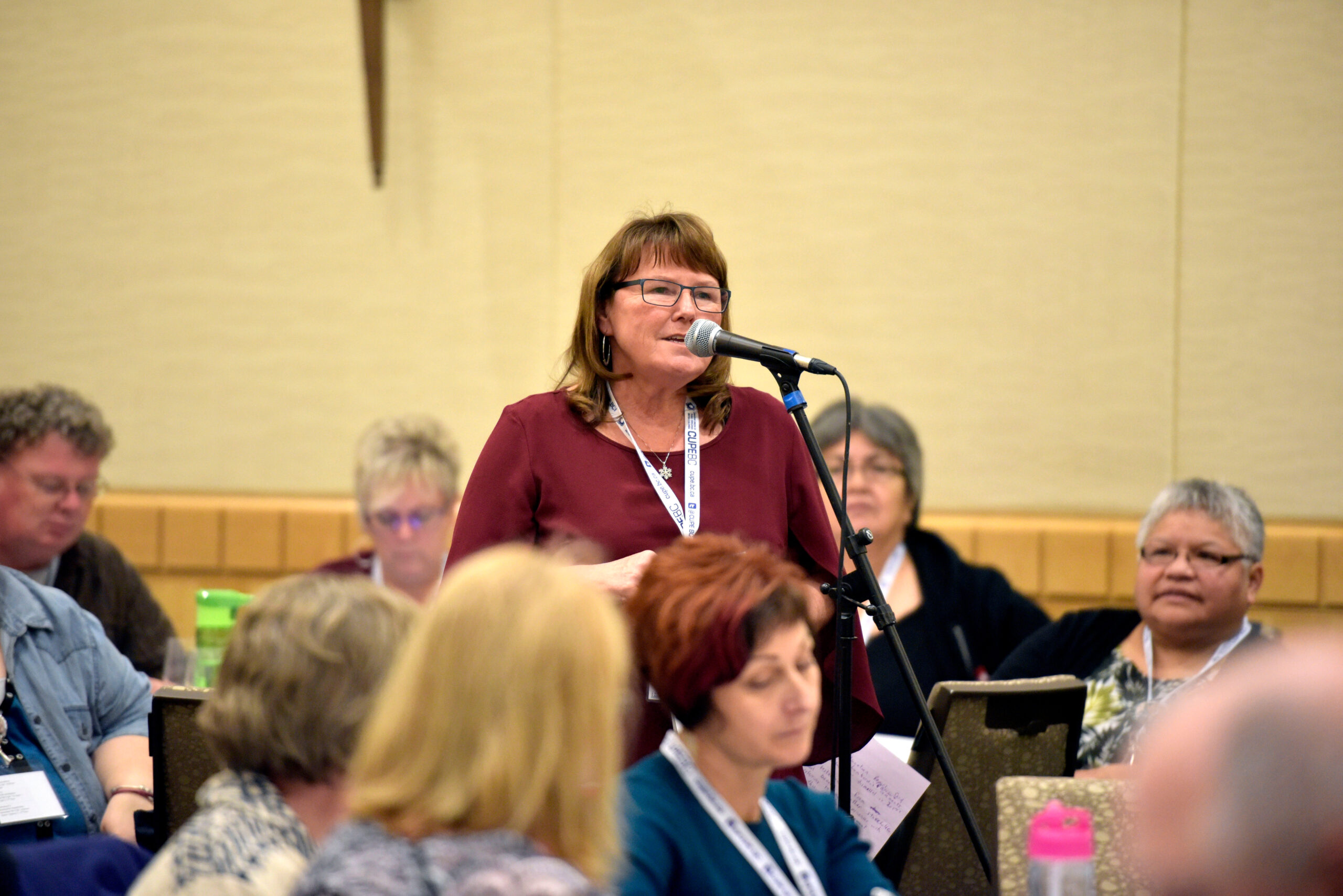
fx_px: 7464
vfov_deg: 6.9
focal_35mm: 200
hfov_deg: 10.3
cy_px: 448
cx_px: 672
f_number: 2.8
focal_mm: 200
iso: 4000
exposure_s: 1/160
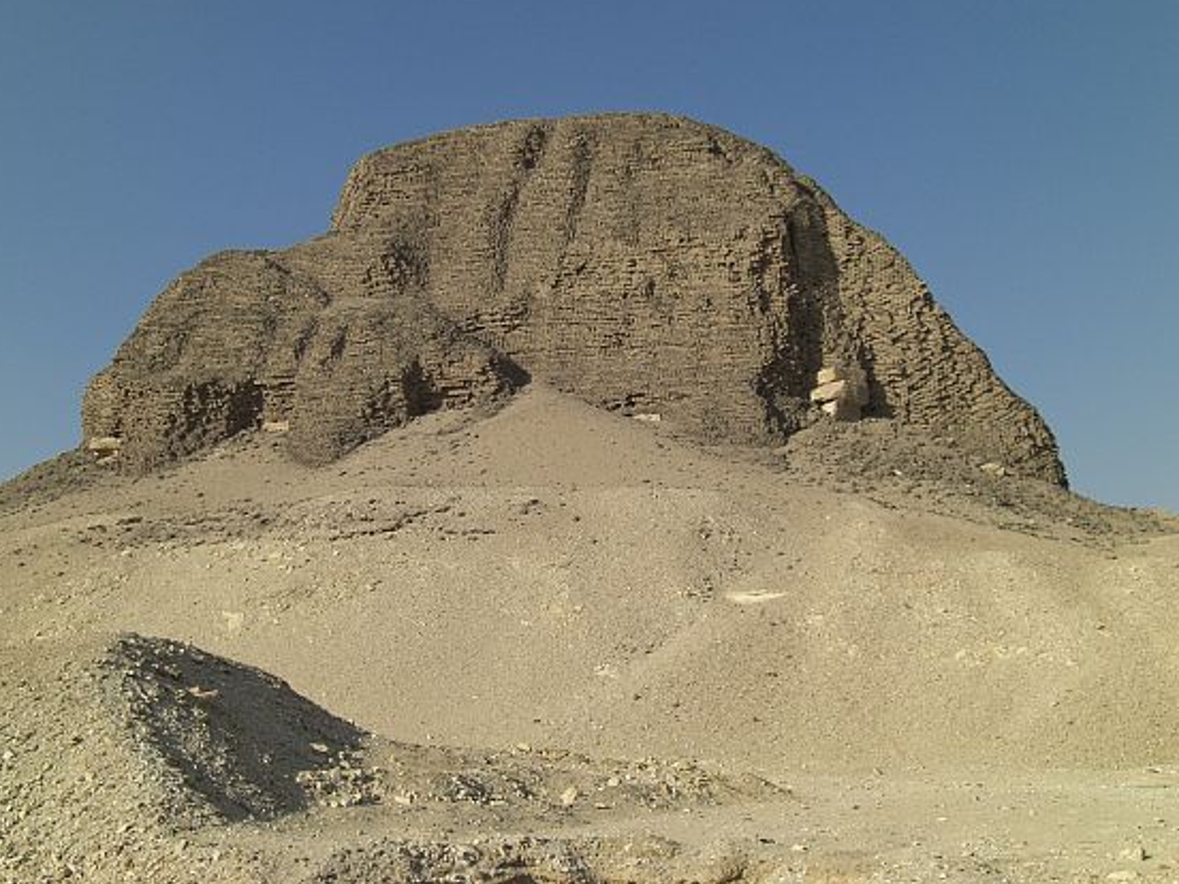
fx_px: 1703
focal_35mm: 50
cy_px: 433
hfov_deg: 38.2
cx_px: 557
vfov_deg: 29.1
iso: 80
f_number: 8.8
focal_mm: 9.5
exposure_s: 1/250
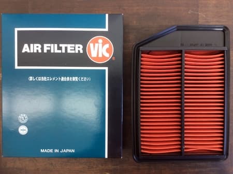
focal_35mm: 32
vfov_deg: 44.0
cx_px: 116
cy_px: 87
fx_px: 215
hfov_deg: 56.9
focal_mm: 3.3
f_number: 2.4
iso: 40
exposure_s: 1/60
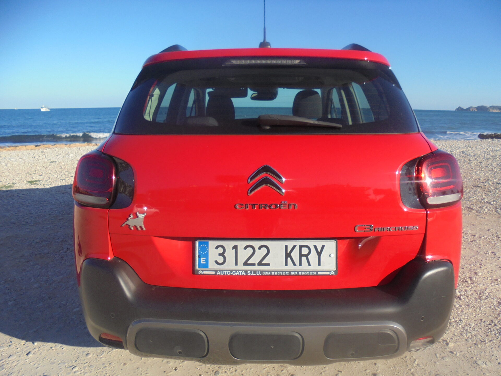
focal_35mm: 26
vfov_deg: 53.1
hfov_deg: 67.3
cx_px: 250
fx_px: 376
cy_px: 188
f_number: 3.5
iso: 100
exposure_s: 1/640
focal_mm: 4.6
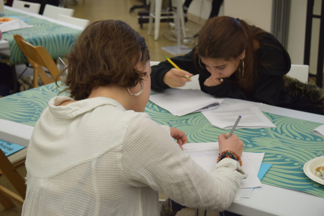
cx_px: 162
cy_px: 108
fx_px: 540
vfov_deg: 22.6
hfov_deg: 33.4
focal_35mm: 60
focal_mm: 40
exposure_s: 1/60
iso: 1000
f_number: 4.8
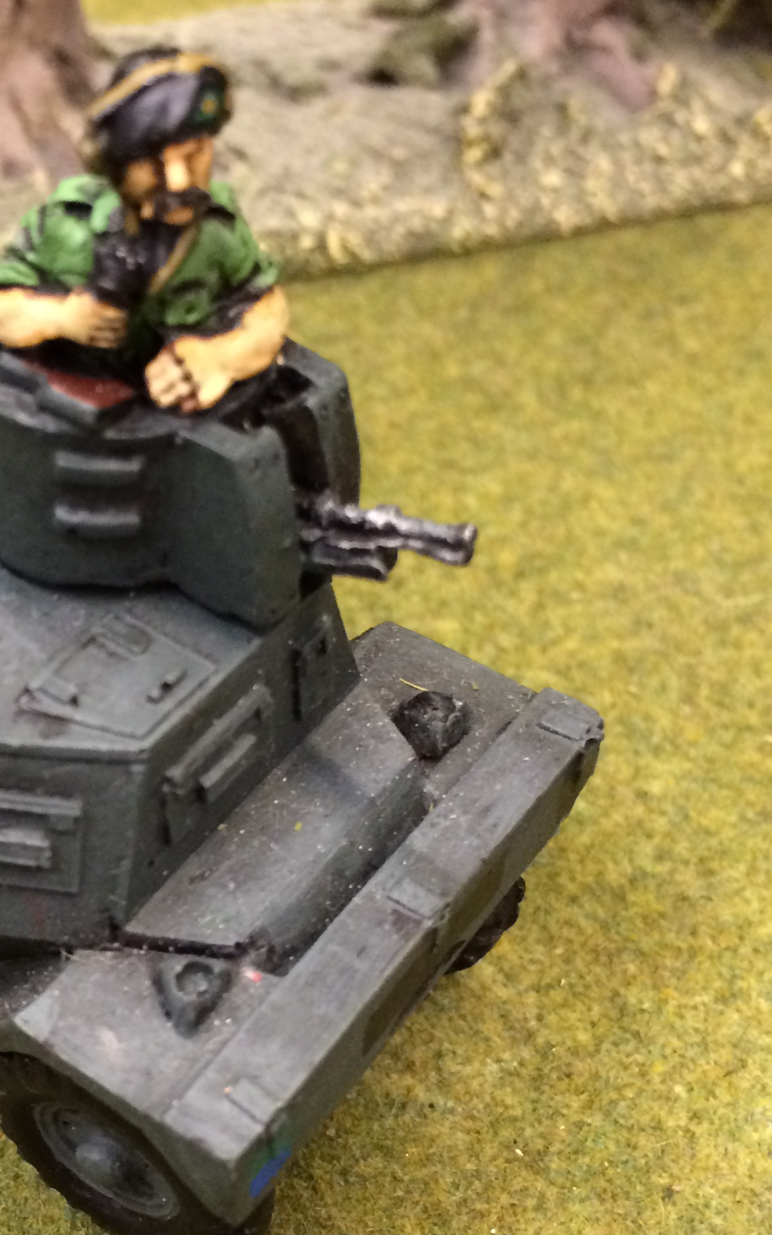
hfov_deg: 23.1
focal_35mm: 54
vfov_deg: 37.5
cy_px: 633
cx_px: 24
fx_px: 1818
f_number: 2.2
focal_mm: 4.15
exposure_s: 1/20
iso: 250
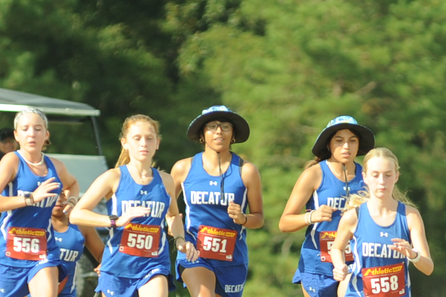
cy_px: 346
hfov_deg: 2.8
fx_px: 9104
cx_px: 322
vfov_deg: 1.9
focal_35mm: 735
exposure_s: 1/2500
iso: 320
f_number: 3.5
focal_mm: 200
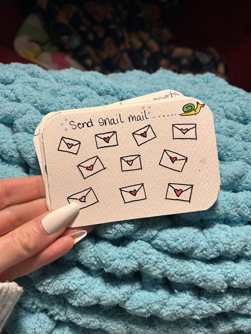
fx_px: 251
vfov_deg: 67.3
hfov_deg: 53.1
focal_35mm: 26
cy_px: 167
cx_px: 126
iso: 125
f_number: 1.5
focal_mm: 5.7
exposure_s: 1/105
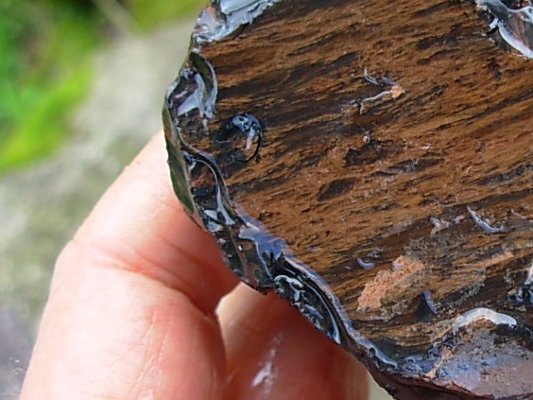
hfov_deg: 27.3
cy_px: 213
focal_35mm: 69
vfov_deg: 21.3
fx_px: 1062
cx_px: 465
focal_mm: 6.3
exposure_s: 1/144
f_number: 2.9
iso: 50
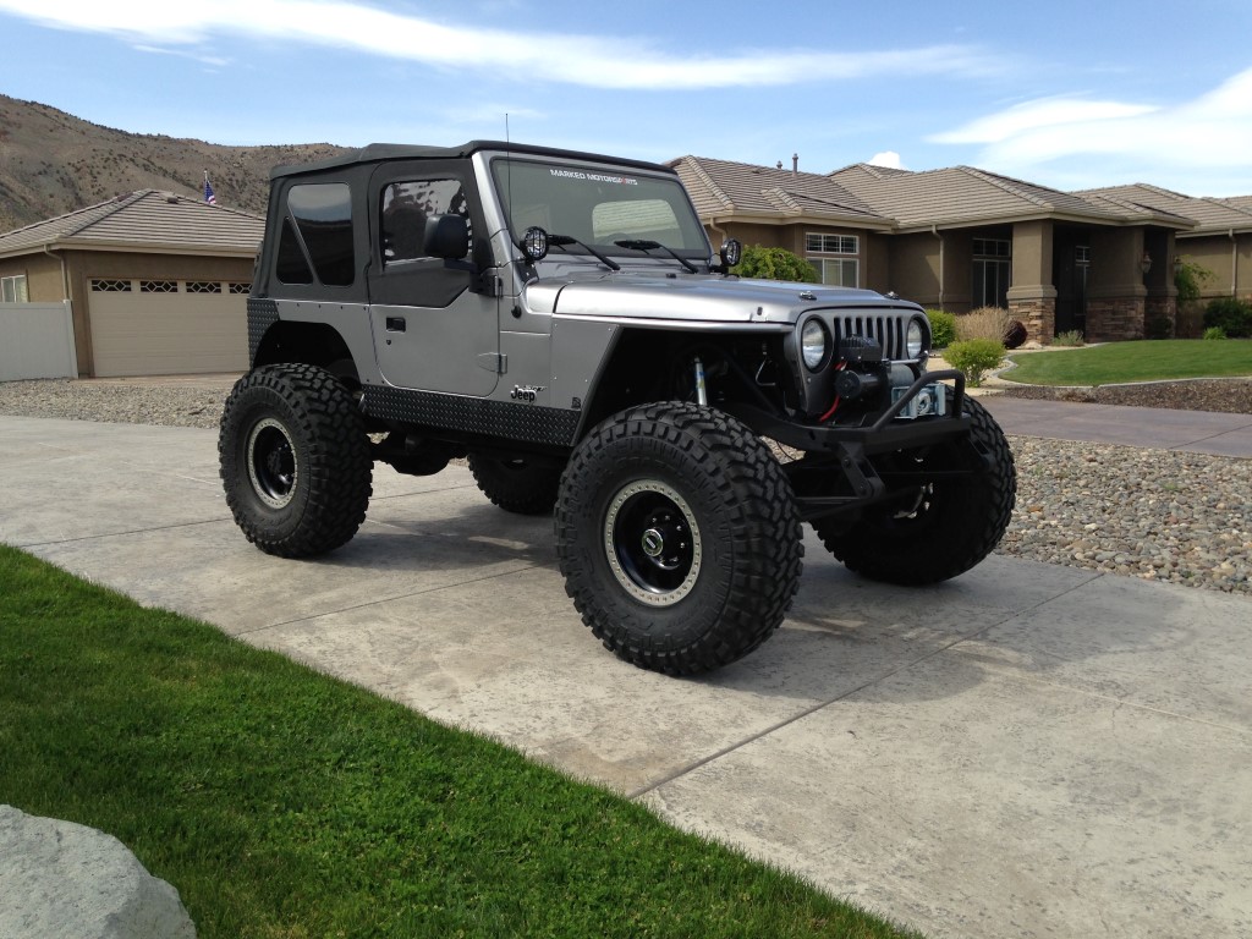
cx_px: 626
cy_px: 470
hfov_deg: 55.4
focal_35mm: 33
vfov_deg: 42.9
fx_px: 1194
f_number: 2.4
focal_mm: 4.12
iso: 50
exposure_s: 1/919
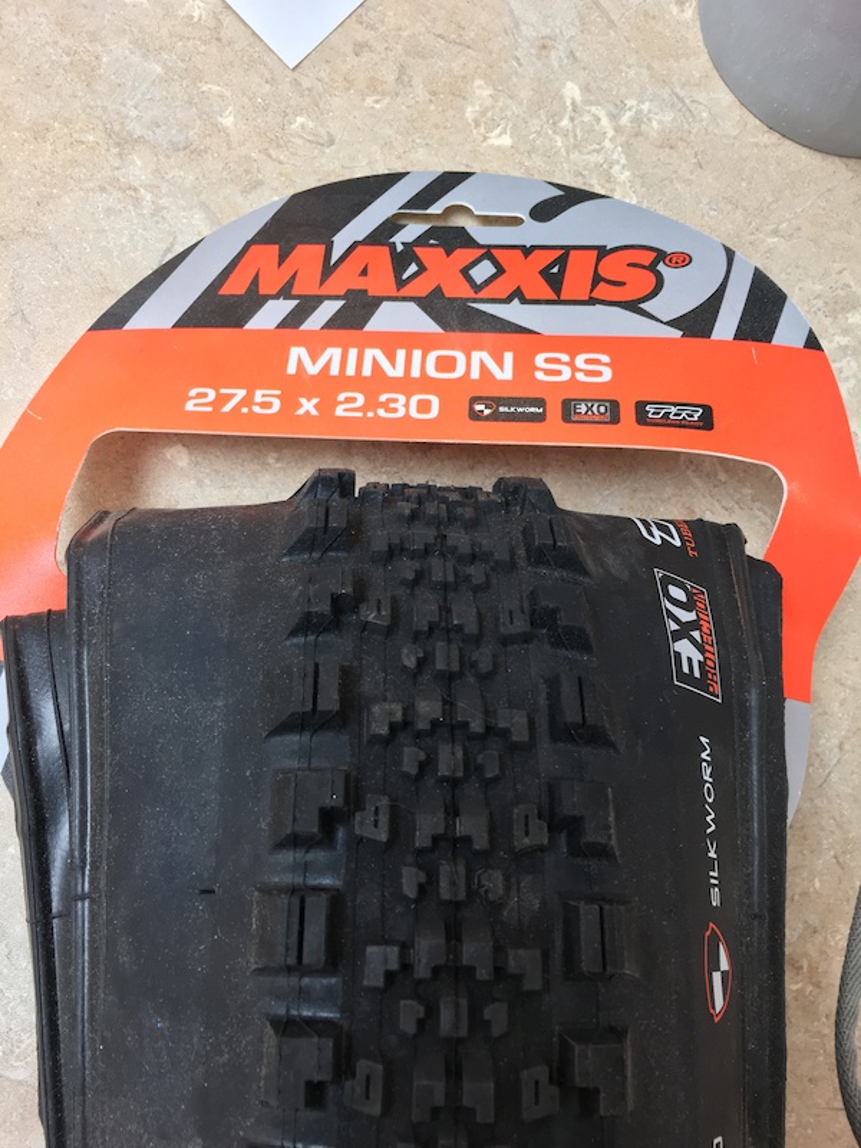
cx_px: 430
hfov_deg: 48.2
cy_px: 574
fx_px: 962
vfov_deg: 61.7
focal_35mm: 29
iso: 80
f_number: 2.2
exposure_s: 1/30
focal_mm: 4.15
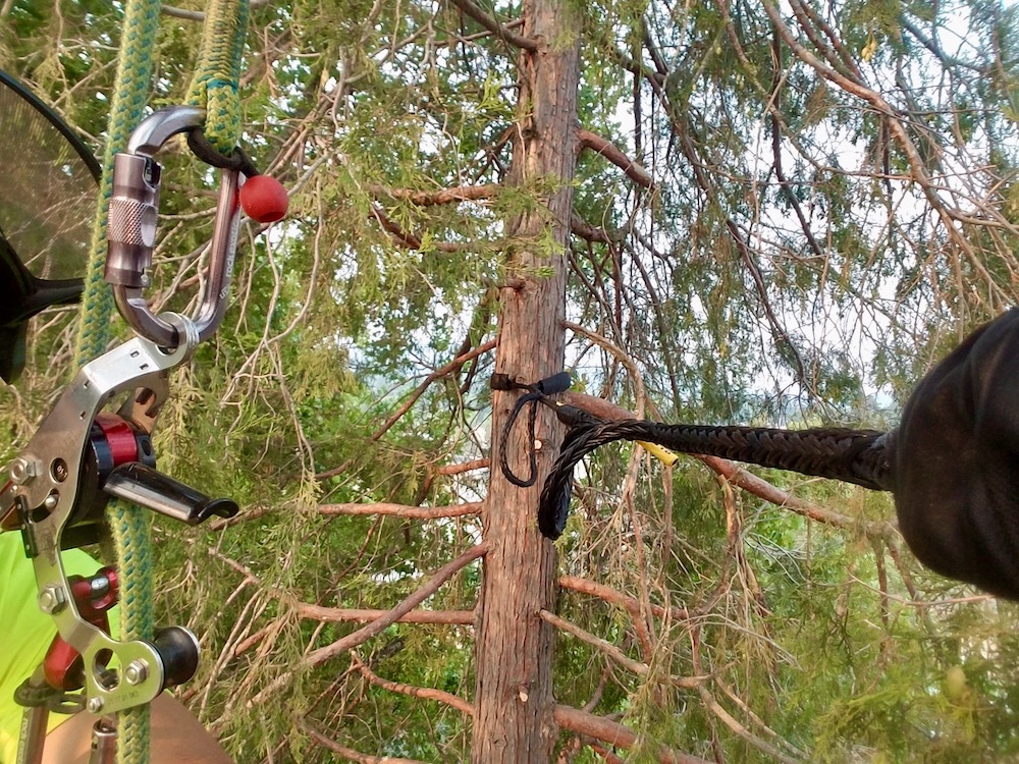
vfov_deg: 63.4
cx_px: 510
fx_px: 618
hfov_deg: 79.0
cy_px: 382
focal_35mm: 21
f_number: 1.7
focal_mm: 2.1
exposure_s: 1/194
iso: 50
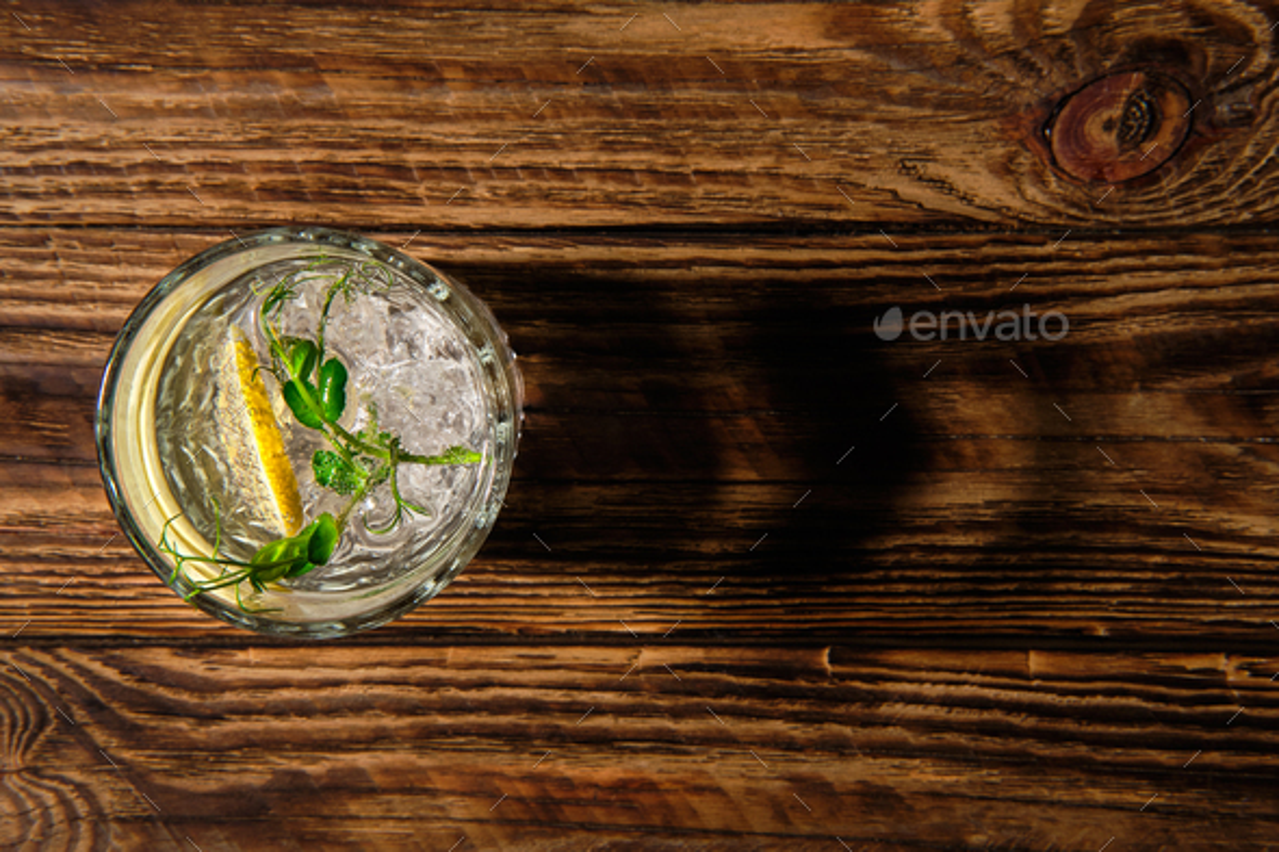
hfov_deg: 37.5
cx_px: 640
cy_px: 426
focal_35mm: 53
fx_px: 1882
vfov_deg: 25.5
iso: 200
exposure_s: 1/160
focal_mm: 35
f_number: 13
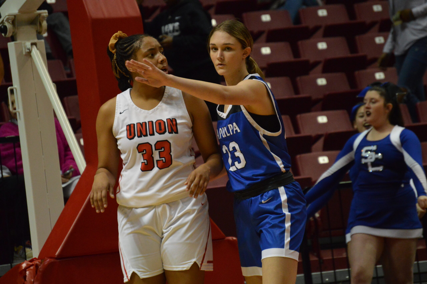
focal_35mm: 300
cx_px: 214
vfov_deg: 4.6
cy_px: 142
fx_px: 3555
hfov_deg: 6.9
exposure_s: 1/500
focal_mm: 200
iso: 2800
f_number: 5.6
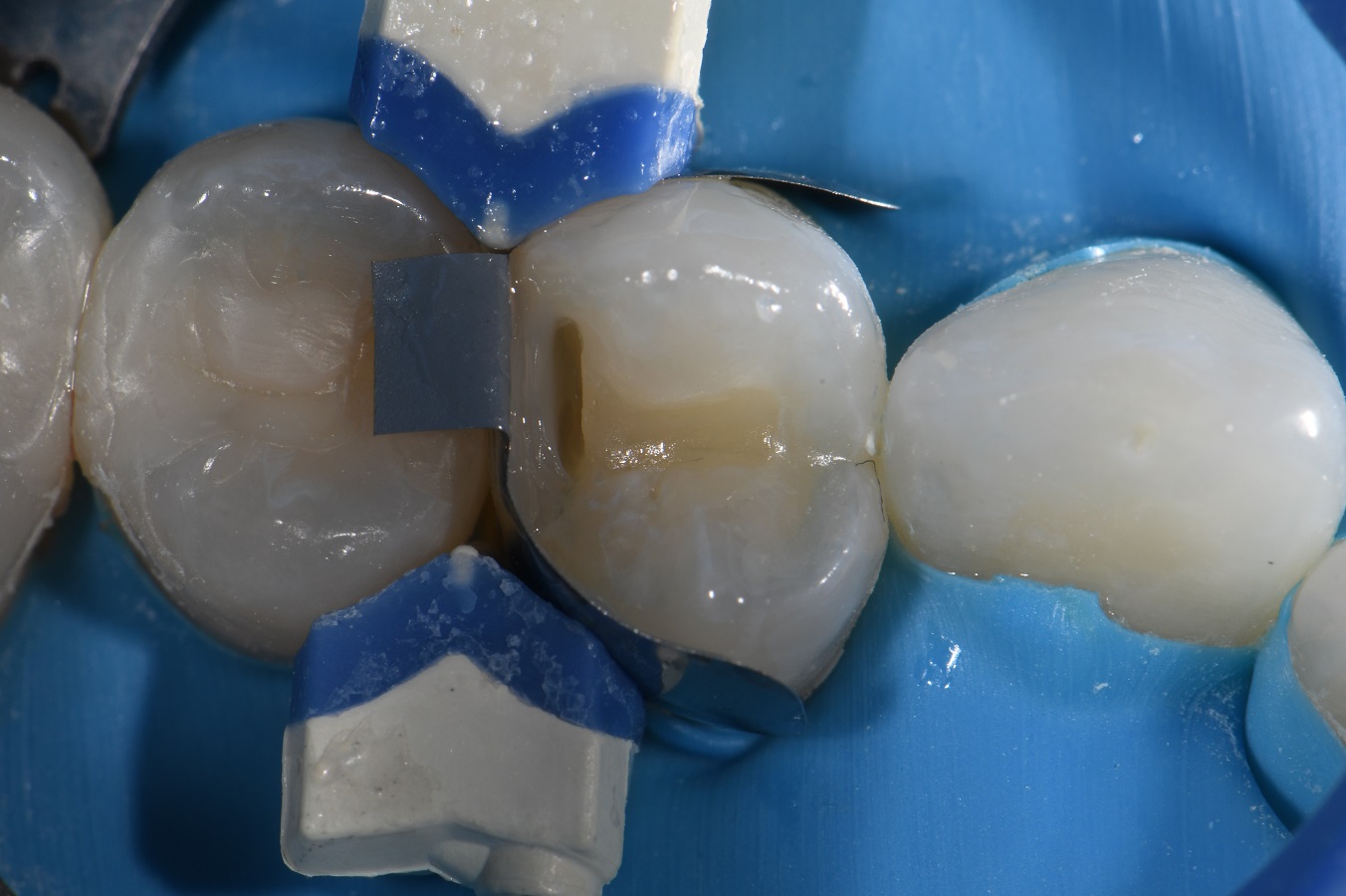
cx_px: 673
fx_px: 5867
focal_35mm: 157
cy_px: 448
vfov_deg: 8.7
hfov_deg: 13.1
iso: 200
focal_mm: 105
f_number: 32
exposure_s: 1/160
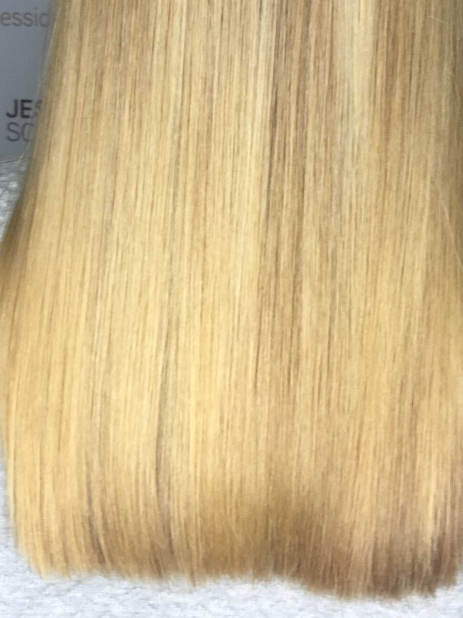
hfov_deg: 25.7
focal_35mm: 57
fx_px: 1016
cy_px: 151
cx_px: 240
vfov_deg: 33.1
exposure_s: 1/100
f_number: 2.2
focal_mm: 4.15
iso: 32
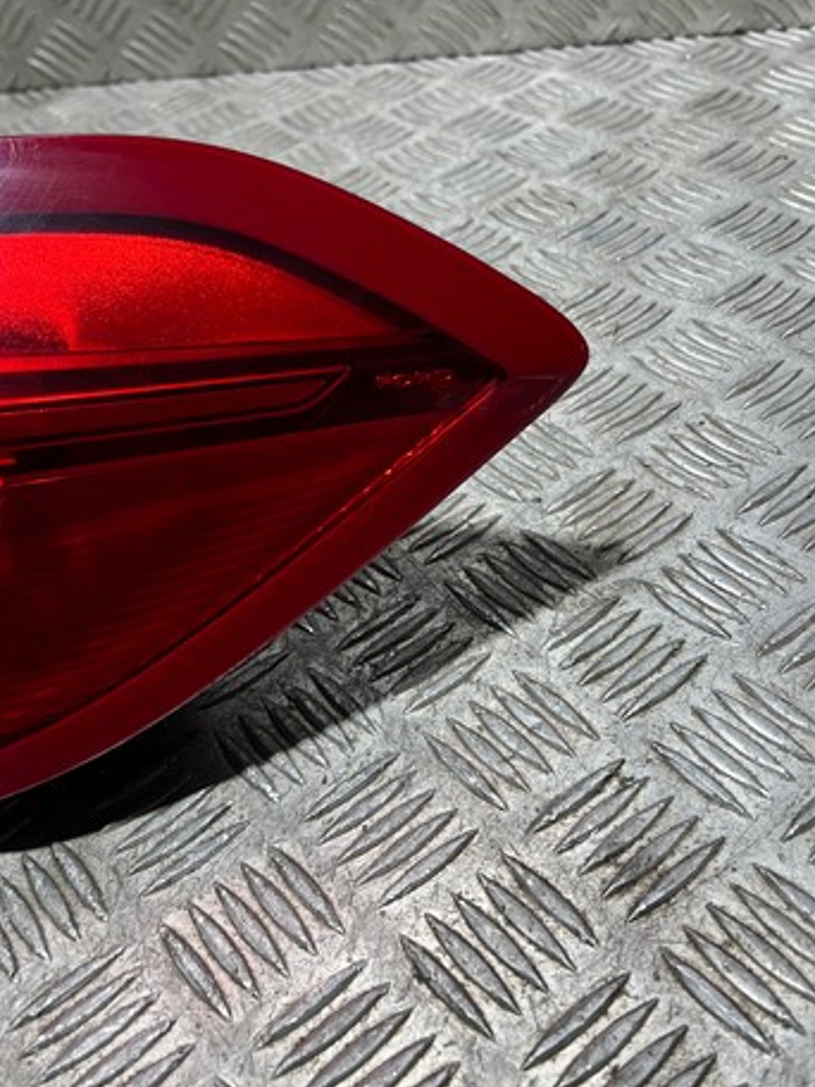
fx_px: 1193
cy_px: 426
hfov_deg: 37.7
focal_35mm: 38
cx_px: 398
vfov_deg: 48.6
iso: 64
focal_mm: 5.7
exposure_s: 1/100
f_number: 1.5
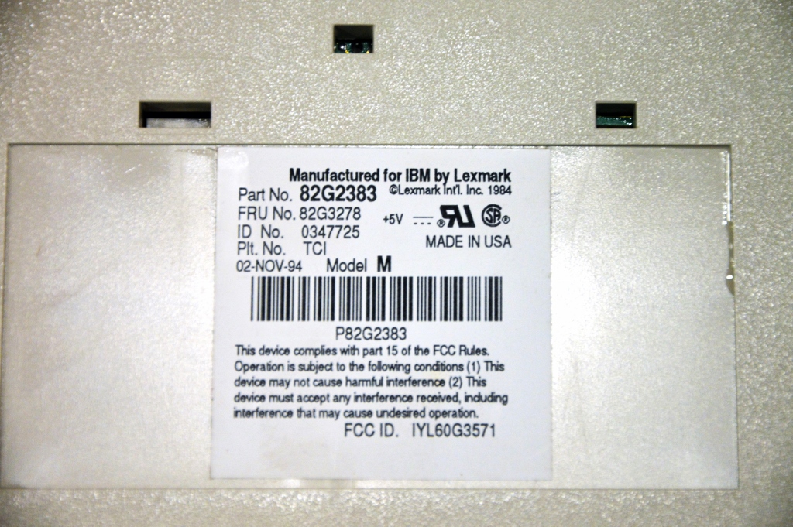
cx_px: 396
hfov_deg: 13.1
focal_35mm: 158
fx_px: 3466
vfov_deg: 8.7
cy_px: 264
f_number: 5.6
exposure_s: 1/60
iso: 640
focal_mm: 105
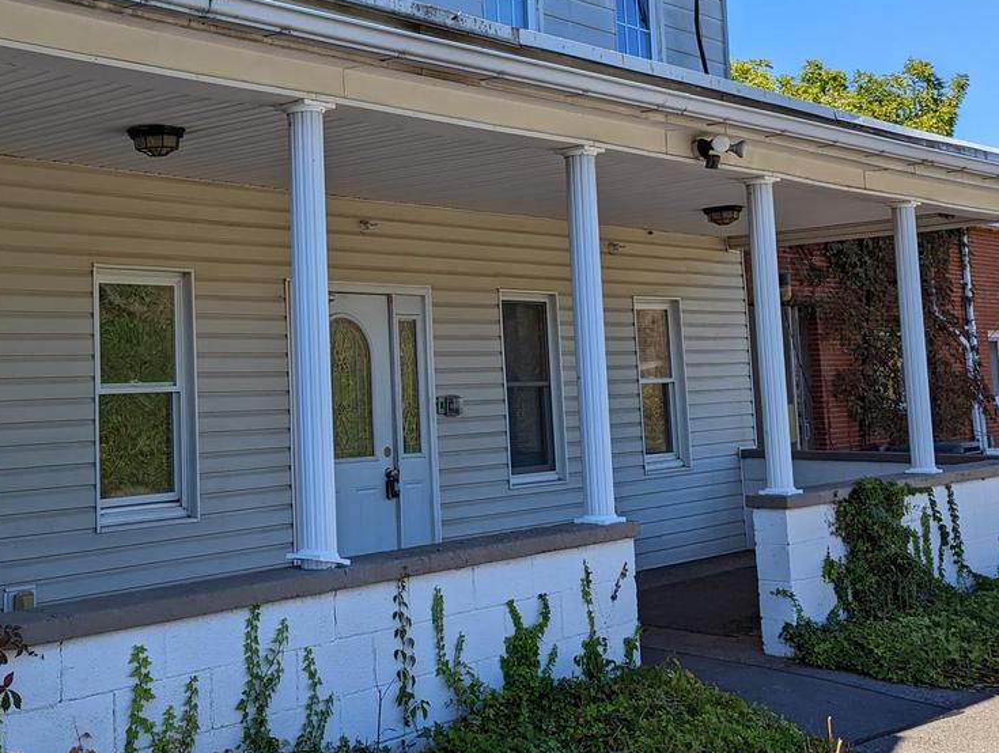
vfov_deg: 30.7
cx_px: 273
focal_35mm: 47
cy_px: 241
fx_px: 1359
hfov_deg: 39.5
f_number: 1.85
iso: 44
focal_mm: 6.81
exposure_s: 1/1508
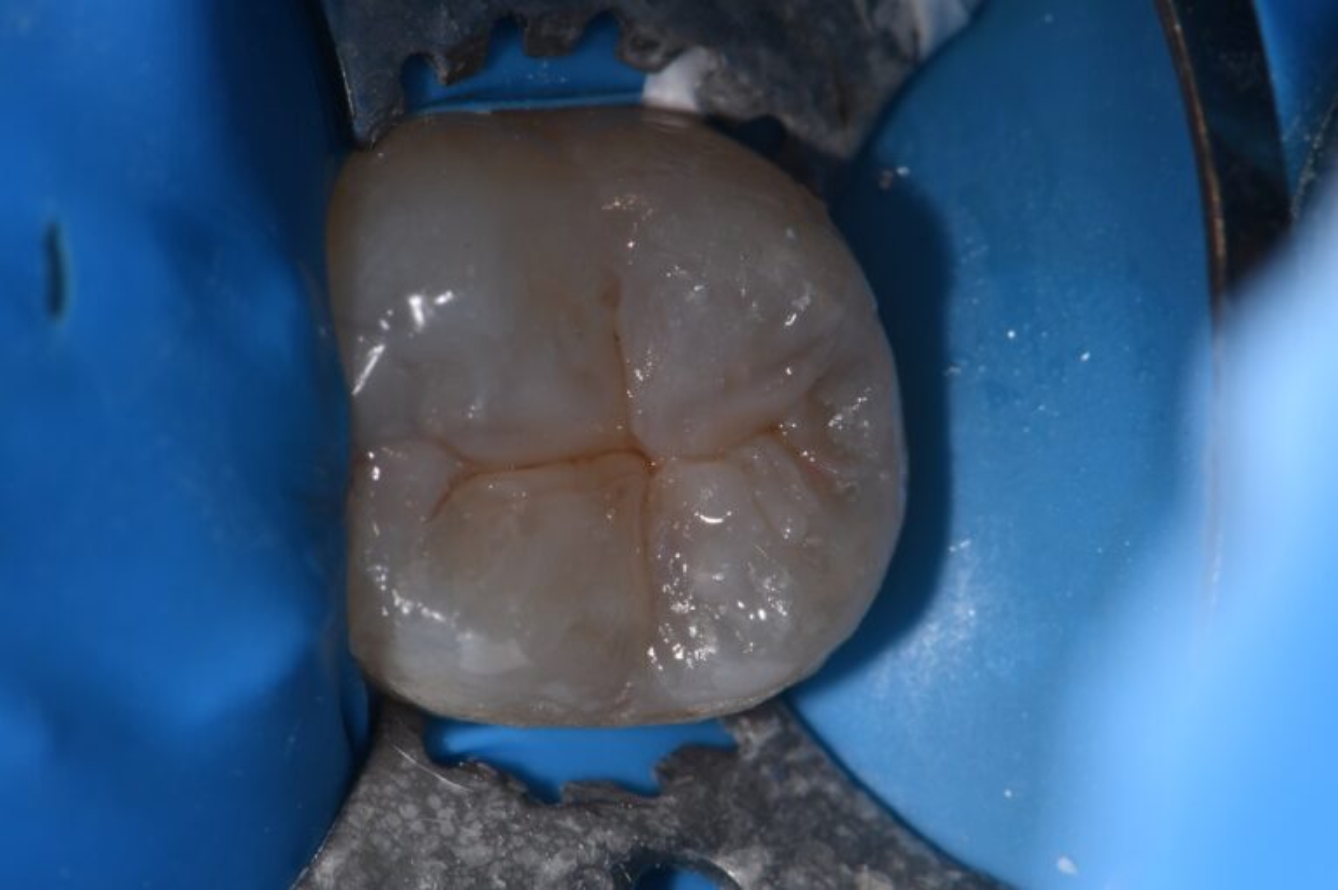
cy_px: 445
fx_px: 5831
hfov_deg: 13.1
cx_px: 669
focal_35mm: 157
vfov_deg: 8.7
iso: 200
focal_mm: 105
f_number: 32
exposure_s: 1/160
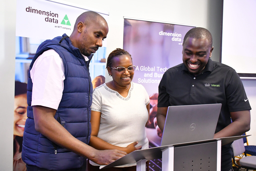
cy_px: 86
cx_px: 128
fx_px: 256
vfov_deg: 36.9
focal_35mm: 36
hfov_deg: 53.1
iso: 5000
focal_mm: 24
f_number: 5
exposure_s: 1/125
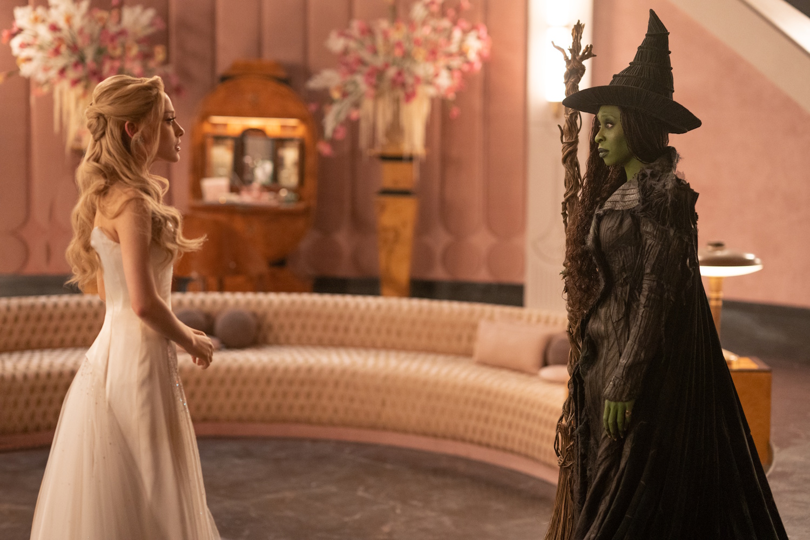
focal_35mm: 85
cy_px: 270
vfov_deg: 16.1
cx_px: 405
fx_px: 1912
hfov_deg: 23.9
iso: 3200
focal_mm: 85
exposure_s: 1/125
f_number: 2
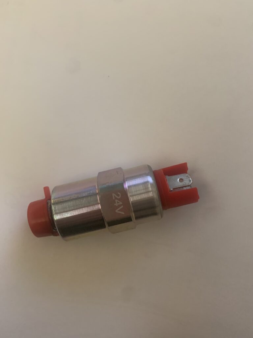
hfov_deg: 53.1
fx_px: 253
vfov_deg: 67.3
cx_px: 126
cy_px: 169
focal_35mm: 26
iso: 250
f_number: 1.8
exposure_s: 1/33
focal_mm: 4.25
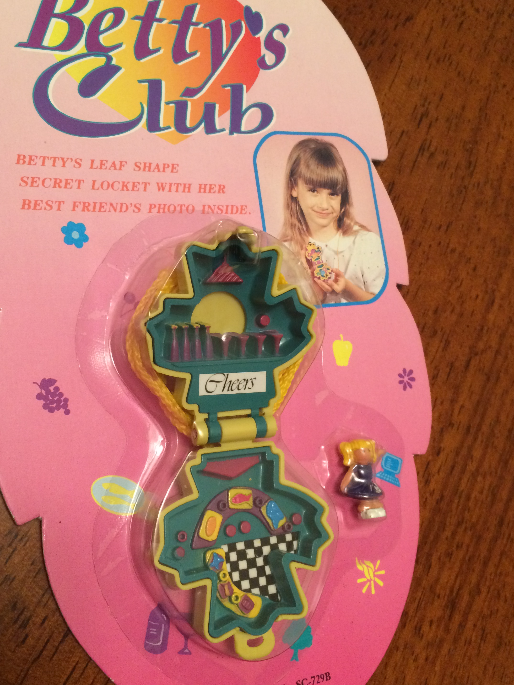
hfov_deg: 42.9
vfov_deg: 55.3
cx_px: 224
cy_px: 323
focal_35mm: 33
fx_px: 653
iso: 320
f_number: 2.2
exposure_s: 1/24
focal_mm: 4.15
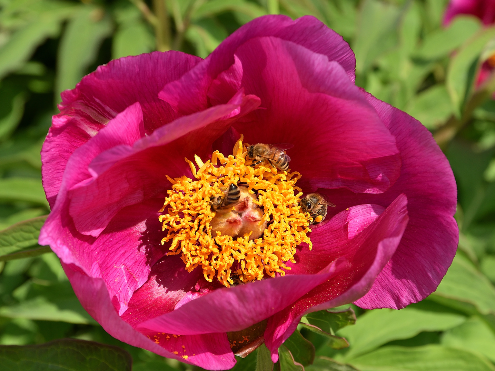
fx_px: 1630
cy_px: 186
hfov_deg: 17.3
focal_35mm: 114
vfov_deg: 13.0
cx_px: 240
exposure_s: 1/320
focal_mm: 70
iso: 200
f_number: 9
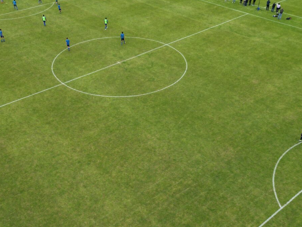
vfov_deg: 34.8
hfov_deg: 45.5
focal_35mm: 41
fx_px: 358
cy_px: 150
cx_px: 116
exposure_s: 1/640
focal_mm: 6.72
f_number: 1.7
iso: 100
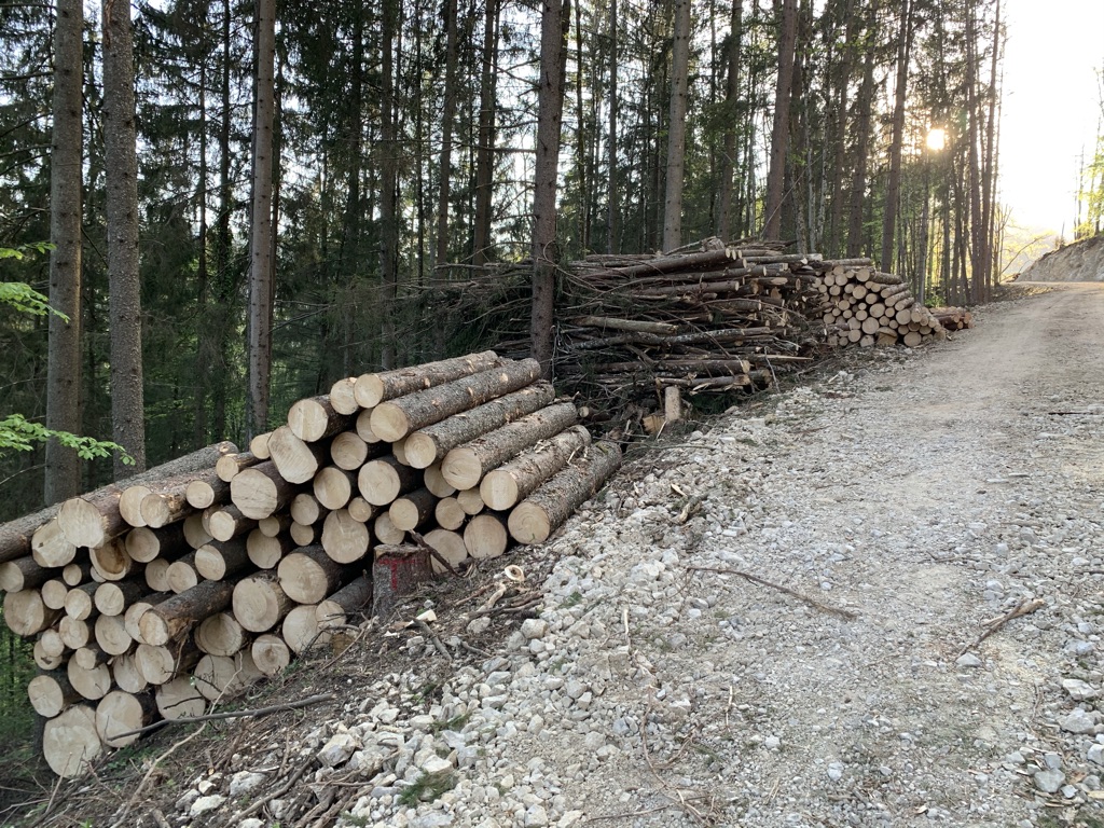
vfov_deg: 53.1
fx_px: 829
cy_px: 414
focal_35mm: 26
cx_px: 552
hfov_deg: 67.3
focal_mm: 4.25
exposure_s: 1/122
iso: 40
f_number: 1.8
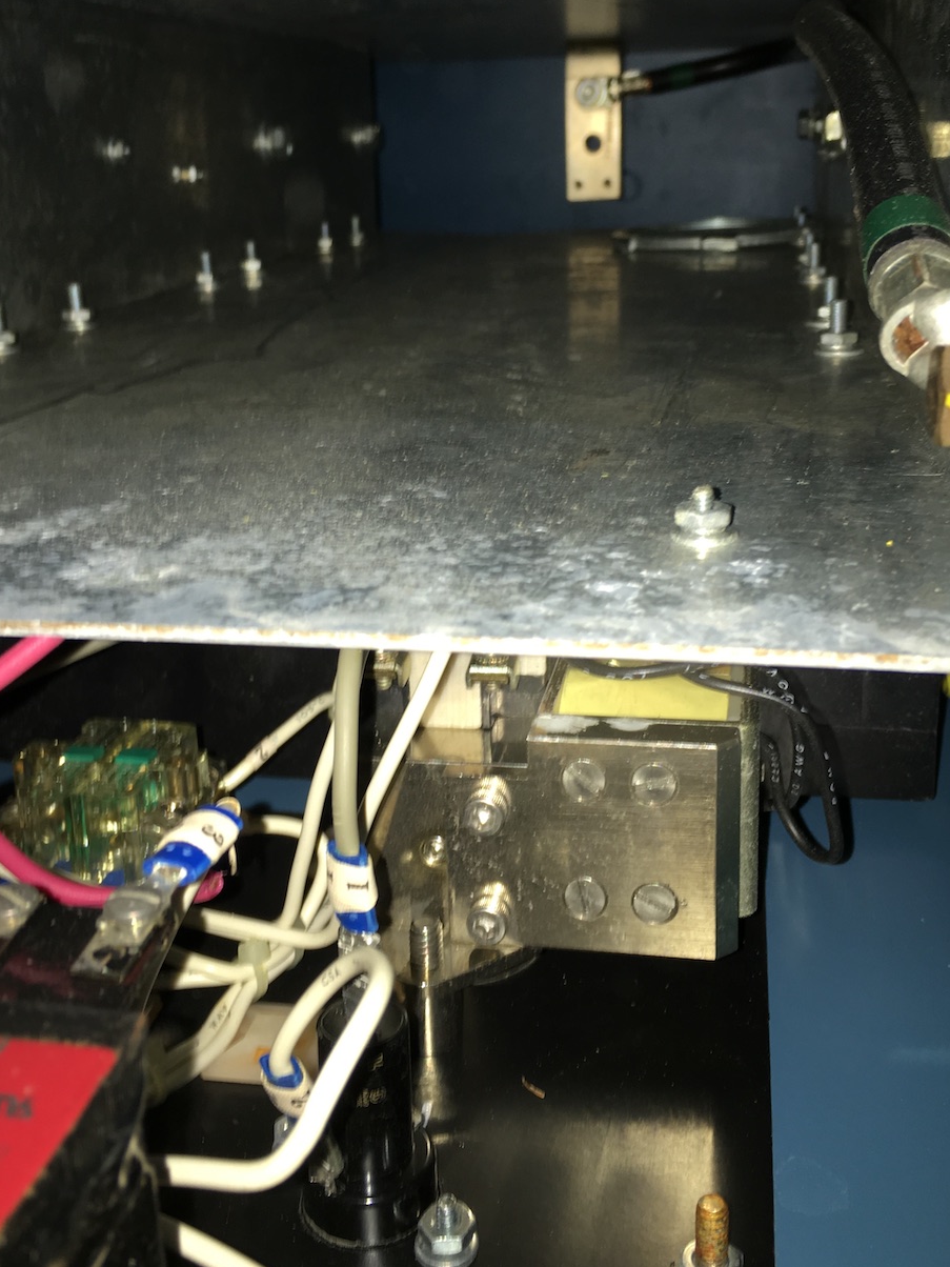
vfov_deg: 49.9
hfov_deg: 38.7
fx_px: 1354
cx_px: 480
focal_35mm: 37
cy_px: 516
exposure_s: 1/24
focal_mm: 4.15
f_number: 2.2
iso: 25
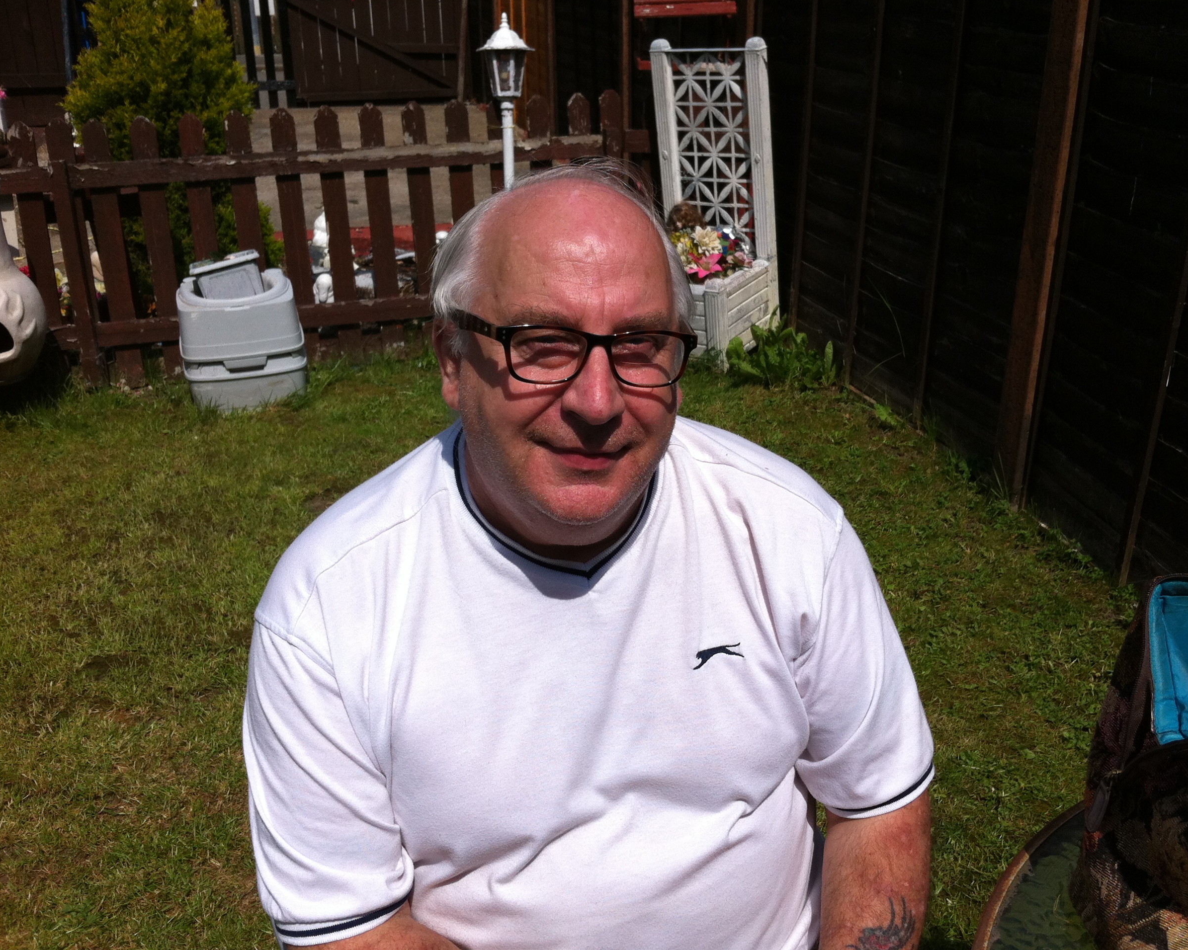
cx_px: 643
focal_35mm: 37
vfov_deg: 40.1
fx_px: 1301
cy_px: 471
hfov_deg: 49.0
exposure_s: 1/2742
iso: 80
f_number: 2.8
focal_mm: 3.85
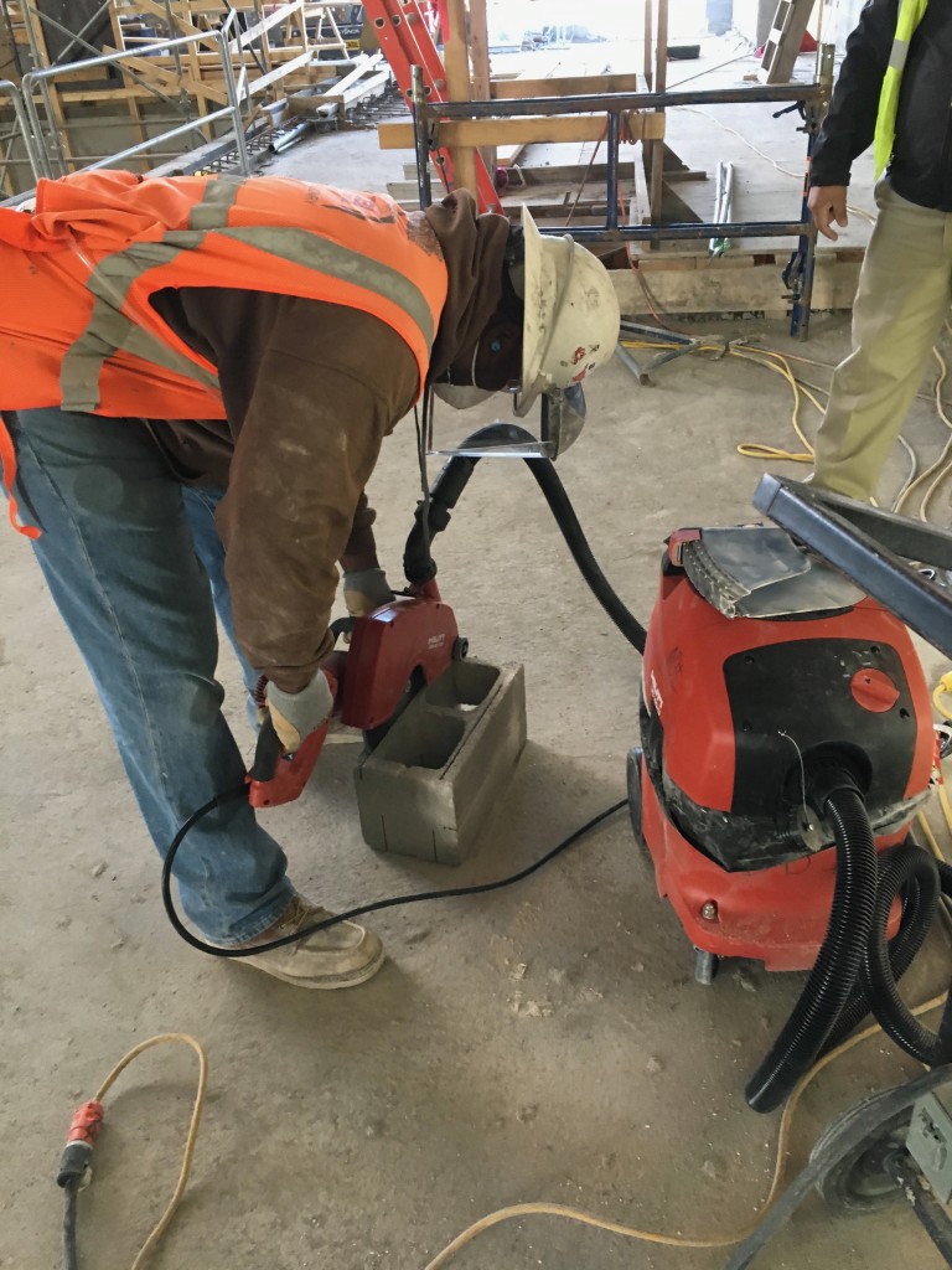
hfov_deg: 48.2
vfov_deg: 61.7
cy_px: 635
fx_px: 1063
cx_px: 476
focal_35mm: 29
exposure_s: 1/30
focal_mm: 4.15
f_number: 2.2
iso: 125
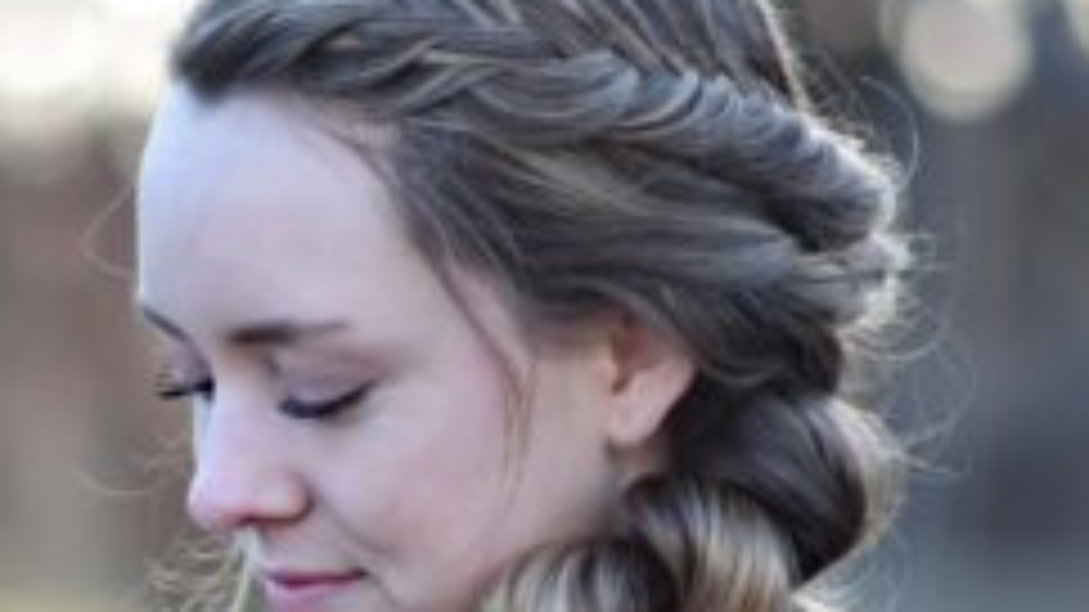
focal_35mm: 356
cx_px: 158
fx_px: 10289
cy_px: 722
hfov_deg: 6.1
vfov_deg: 3.4
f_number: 2.2
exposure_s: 1/640
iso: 200
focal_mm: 85
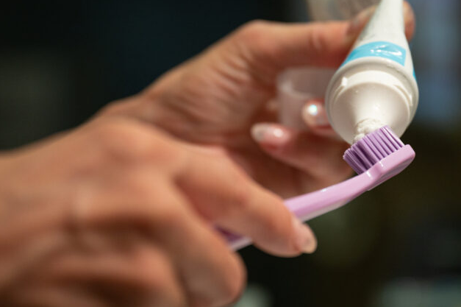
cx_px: 263
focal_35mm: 134
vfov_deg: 10.2
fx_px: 1715
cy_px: 133
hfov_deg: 15.3
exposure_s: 1/160
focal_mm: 70
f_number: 2.8
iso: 500
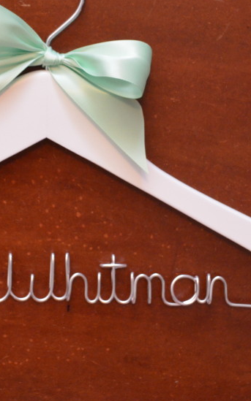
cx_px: 40
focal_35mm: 91
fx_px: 996
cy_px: 156
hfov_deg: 14.3
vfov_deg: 22.8
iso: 2500
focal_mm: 32
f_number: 4.8
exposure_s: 1/30
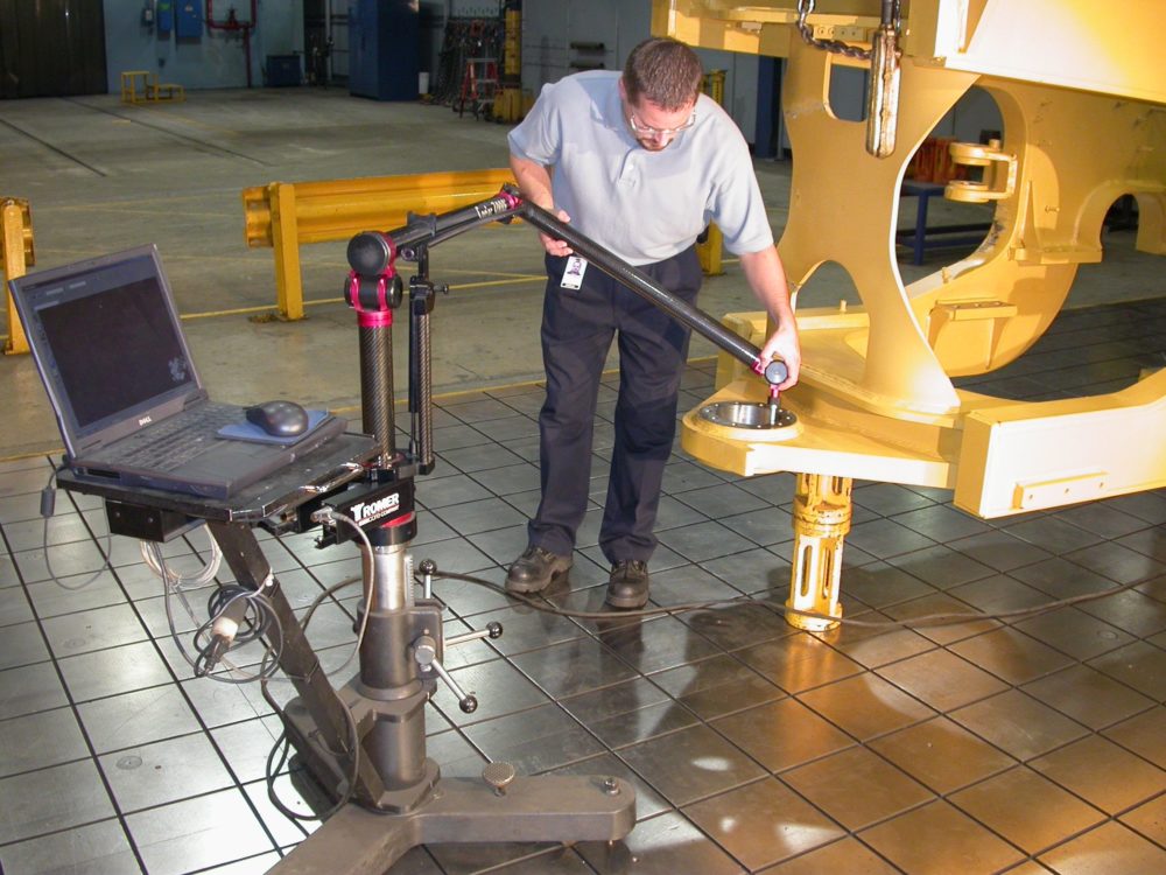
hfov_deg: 49.0
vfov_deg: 37.7
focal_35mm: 38
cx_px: 583
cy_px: 438
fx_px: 1280
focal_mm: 7.85
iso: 192
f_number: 2.6
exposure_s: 1/29.2
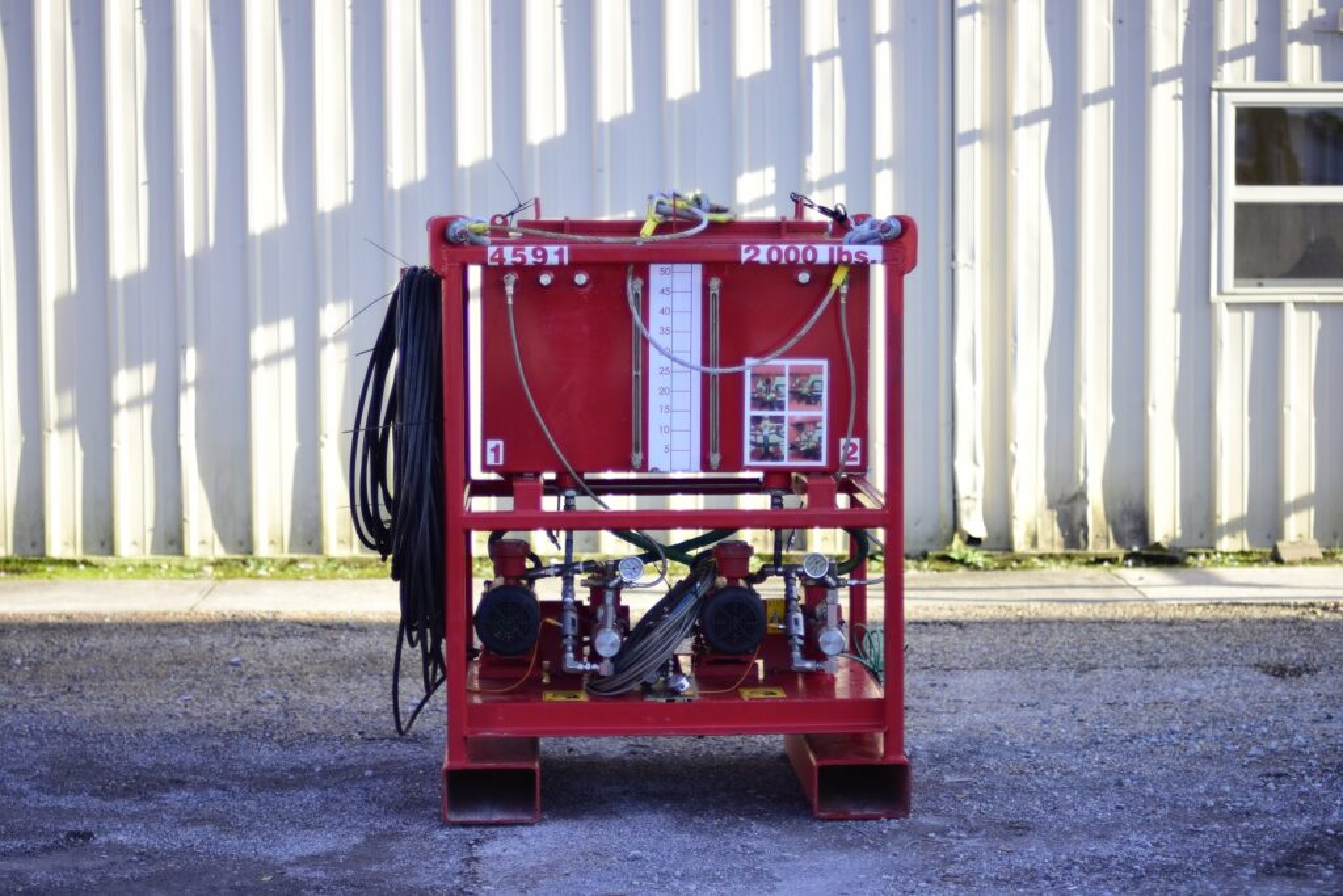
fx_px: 2798
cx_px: 672
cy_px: 448
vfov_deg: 18.2
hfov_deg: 27.0
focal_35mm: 75
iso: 100
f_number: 1.4
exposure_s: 1/1250
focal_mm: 50
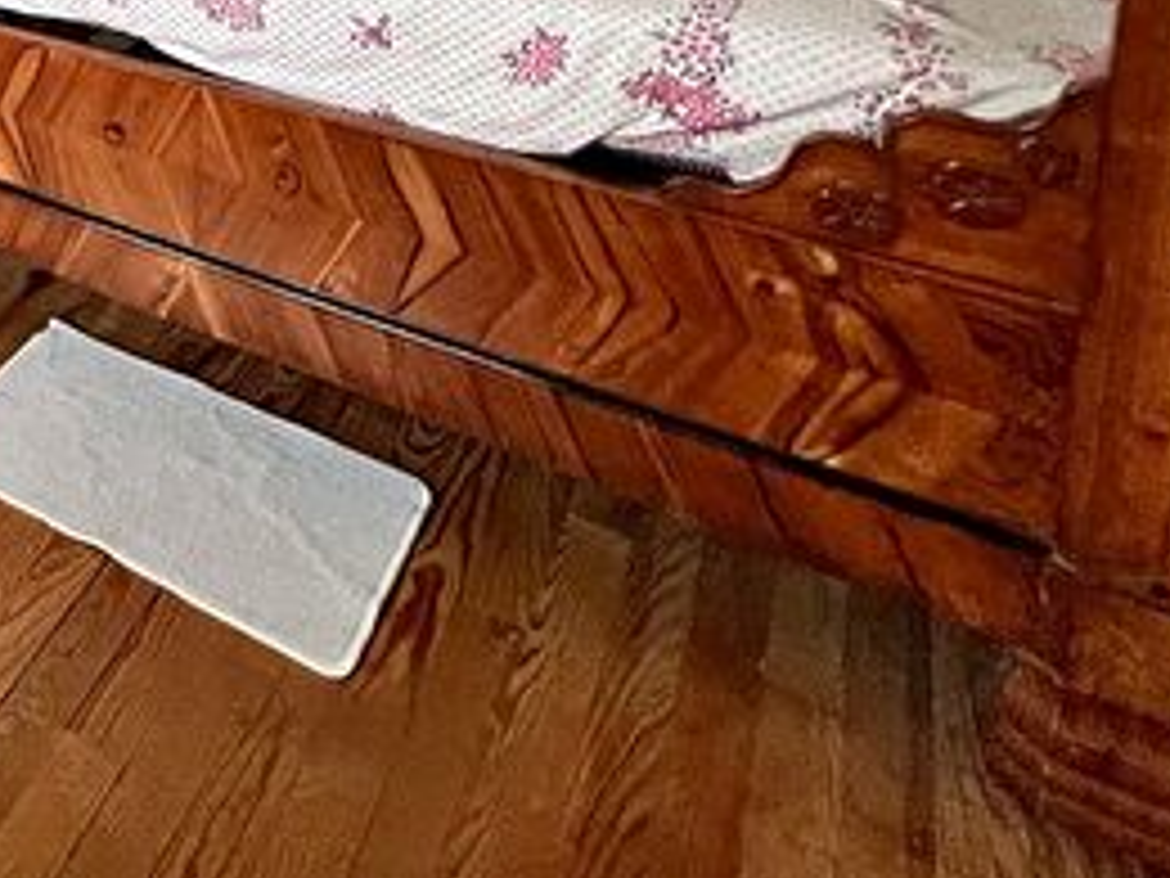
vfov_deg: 30.9
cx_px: -284
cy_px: -286
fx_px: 1183
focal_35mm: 35
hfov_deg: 37.4
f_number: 1.8
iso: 400
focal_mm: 1.57
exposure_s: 1/60
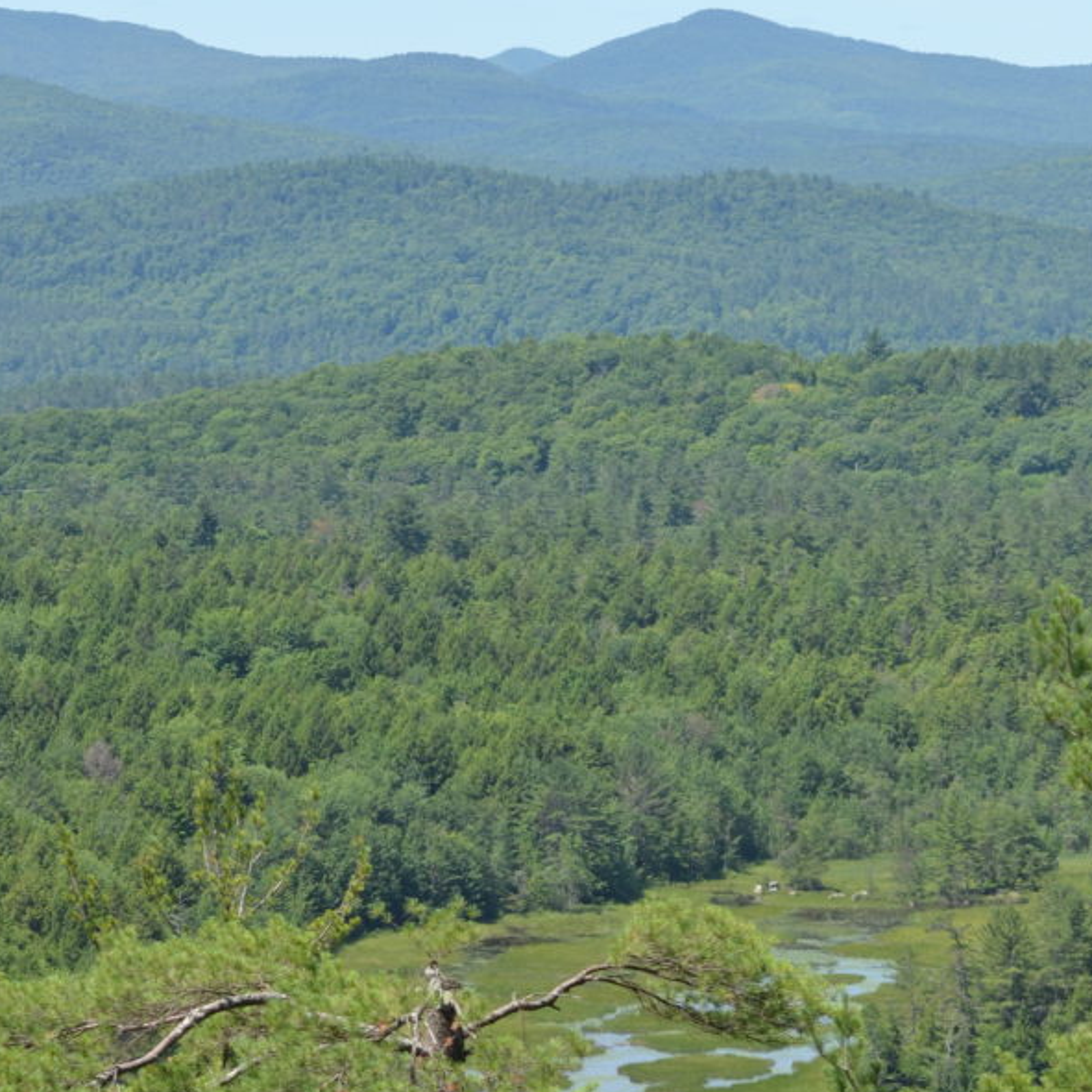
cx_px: 704
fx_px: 6210
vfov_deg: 10.0
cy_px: 687
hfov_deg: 10.0
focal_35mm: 174
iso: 400
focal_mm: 70
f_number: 5
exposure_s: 1/1600
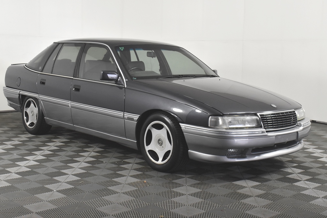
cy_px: 109
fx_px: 463
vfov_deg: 26.5
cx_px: 164
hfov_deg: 38.9
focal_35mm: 51
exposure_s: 1/250
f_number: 8
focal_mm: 34
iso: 1600
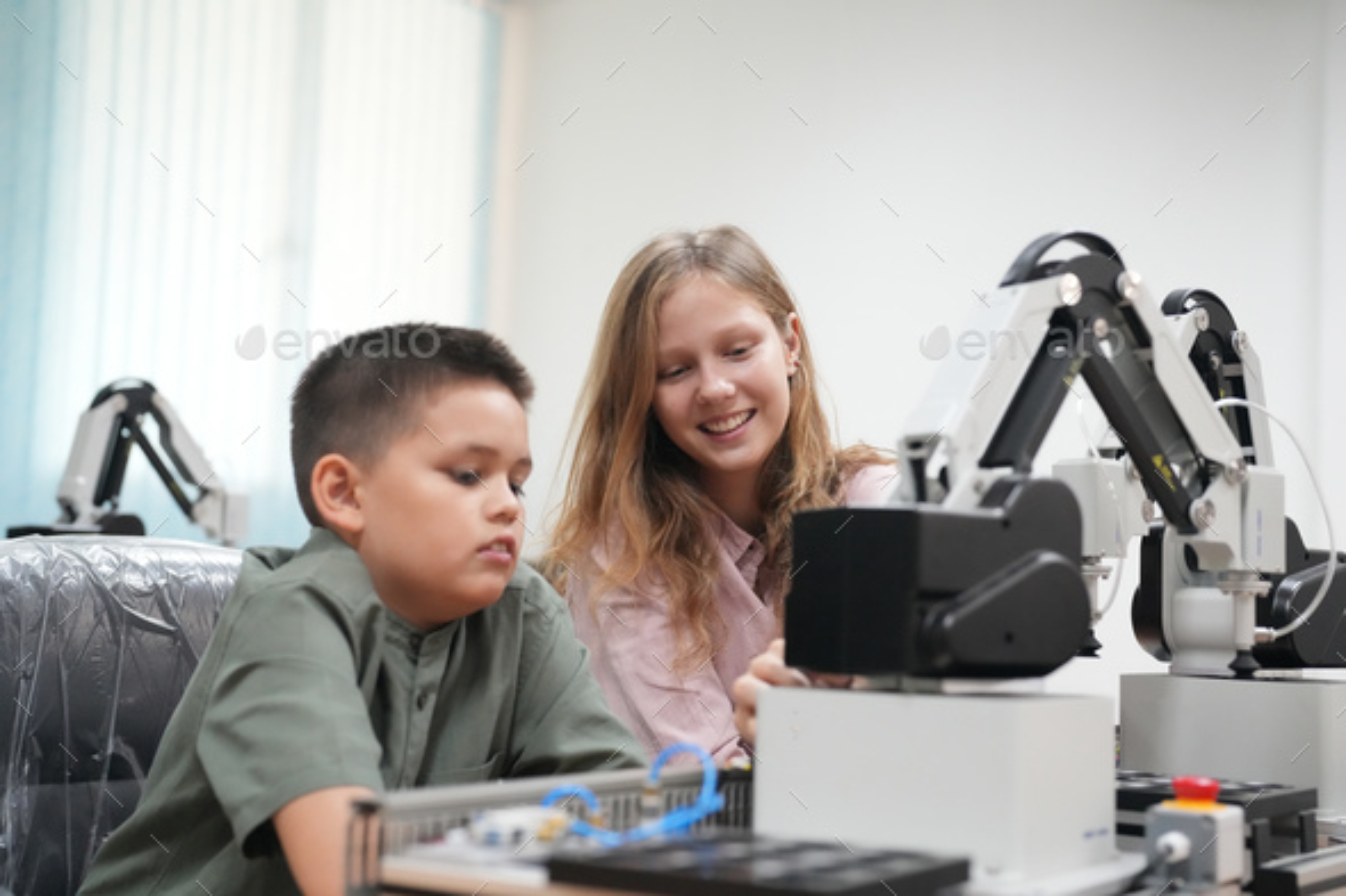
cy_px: 448
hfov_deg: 39.6
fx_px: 1869
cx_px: 673
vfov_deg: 27.0
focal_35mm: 50
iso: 5000
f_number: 2.5
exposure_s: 1/571
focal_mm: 50
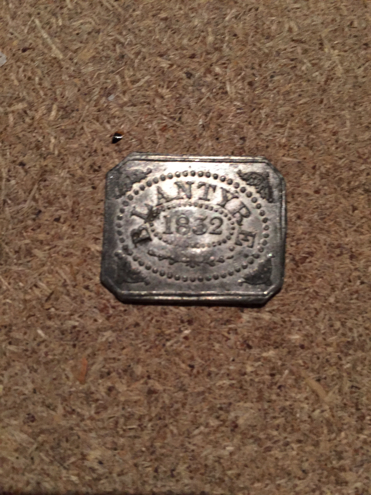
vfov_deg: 61.7
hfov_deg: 48.2
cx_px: 186
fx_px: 414
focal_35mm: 29
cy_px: 248
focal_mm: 4.15
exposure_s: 1/15
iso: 320
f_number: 2.2
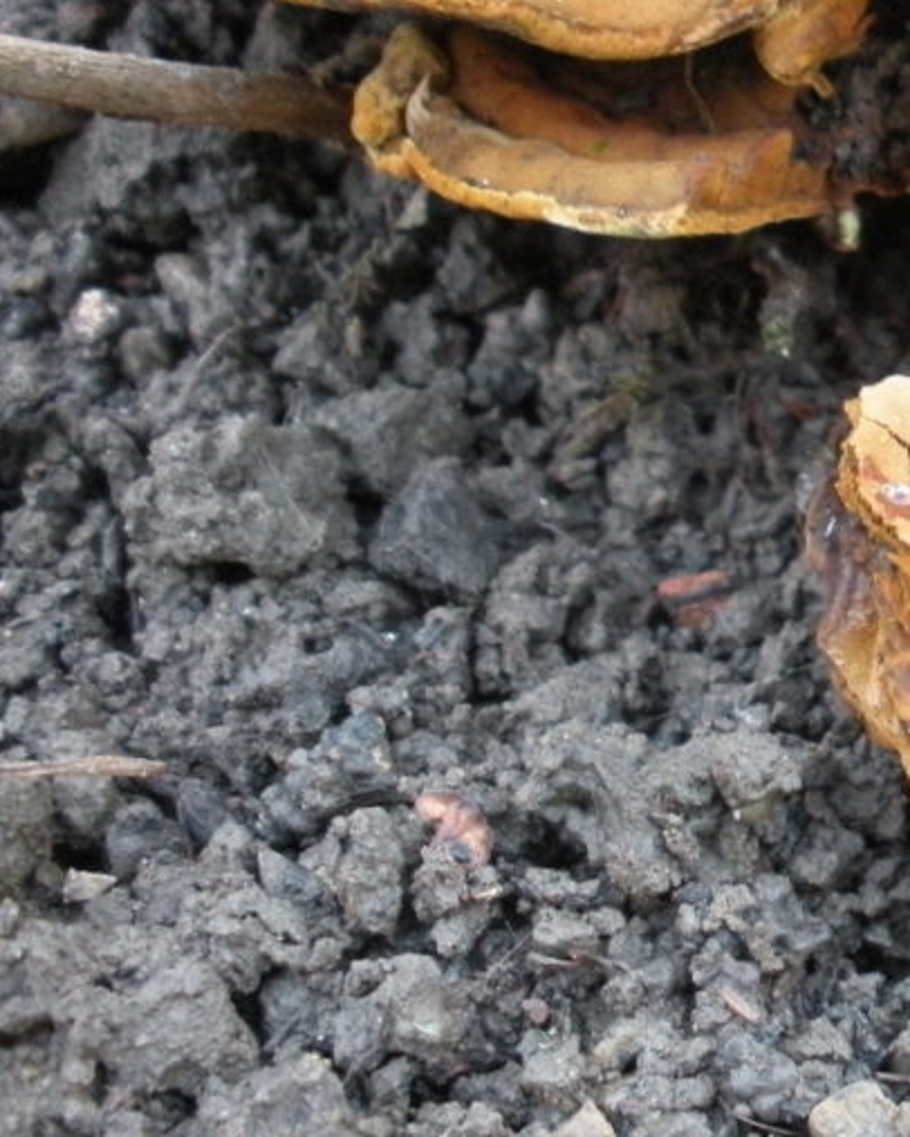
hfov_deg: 20.8
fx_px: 2322
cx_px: 1060
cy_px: 361
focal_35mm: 69
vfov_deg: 27.3
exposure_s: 1/35.2
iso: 400
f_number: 3.5
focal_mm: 6.3
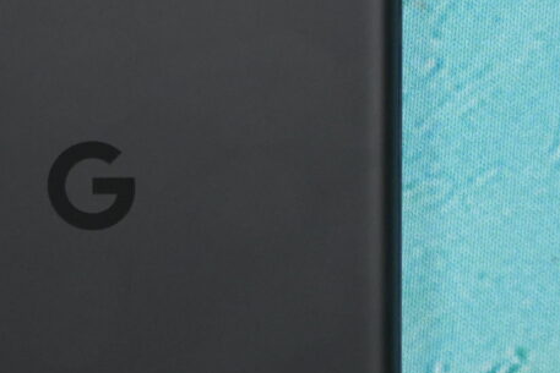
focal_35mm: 392
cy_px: 54
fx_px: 6099
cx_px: -382
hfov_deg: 5.2
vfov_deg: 3.5
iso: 640
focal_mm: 70
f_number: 3.5
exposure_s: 1/125
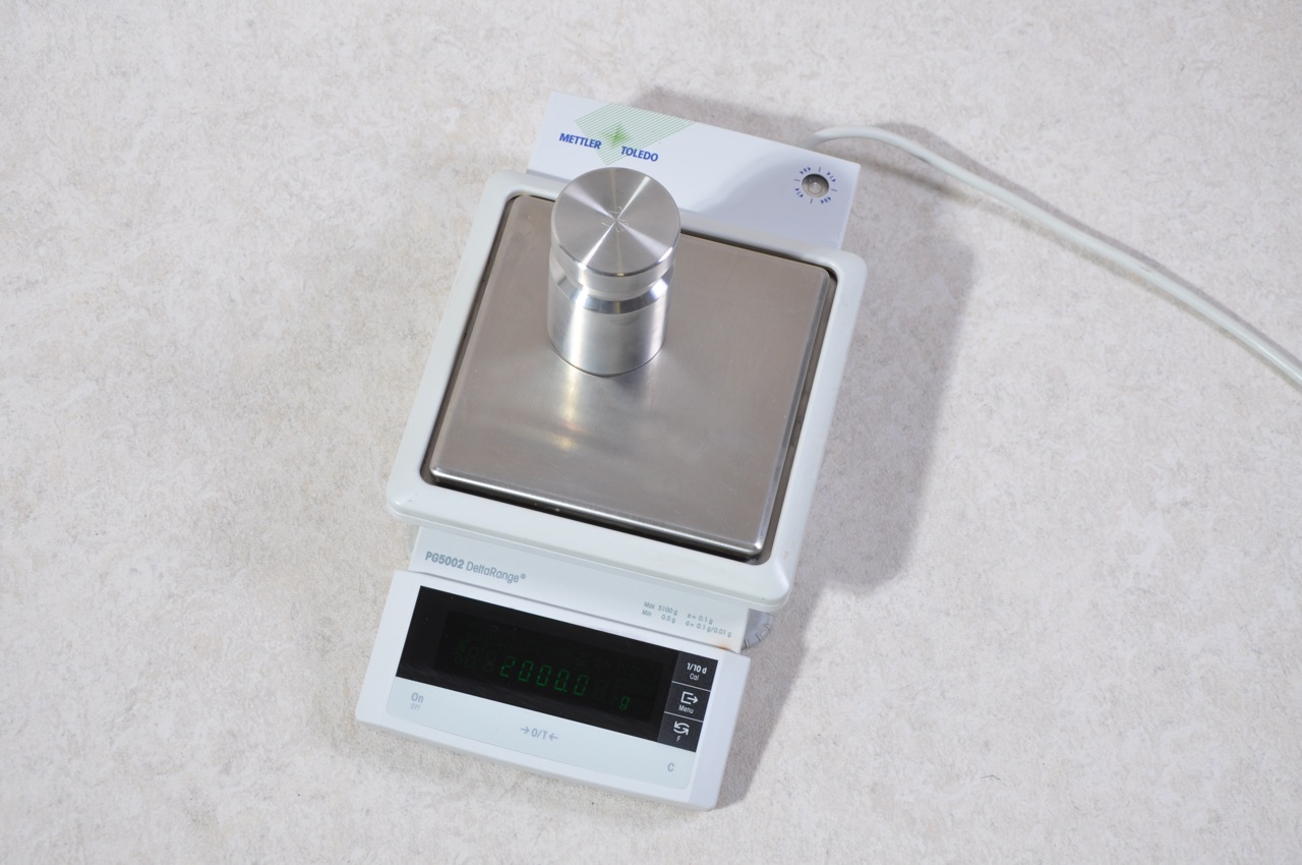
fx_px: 2601
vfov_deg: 18.9
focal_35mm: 72
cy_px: 432
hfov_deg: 28.1
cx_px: 651
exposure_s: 1/60
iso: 200
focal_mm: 48
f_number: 8
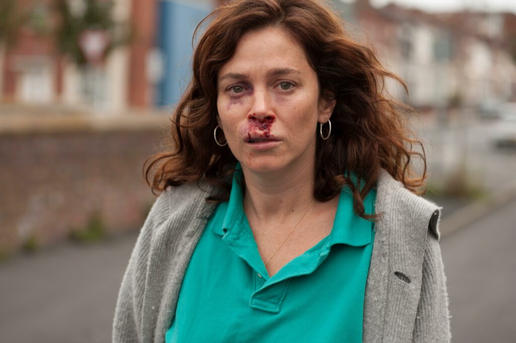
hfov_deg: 25.4
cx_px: 258
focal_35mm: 80
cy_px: 172
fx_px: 1146
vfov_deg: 17.0
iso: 125
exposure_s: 1/320
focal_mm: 80
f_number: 4
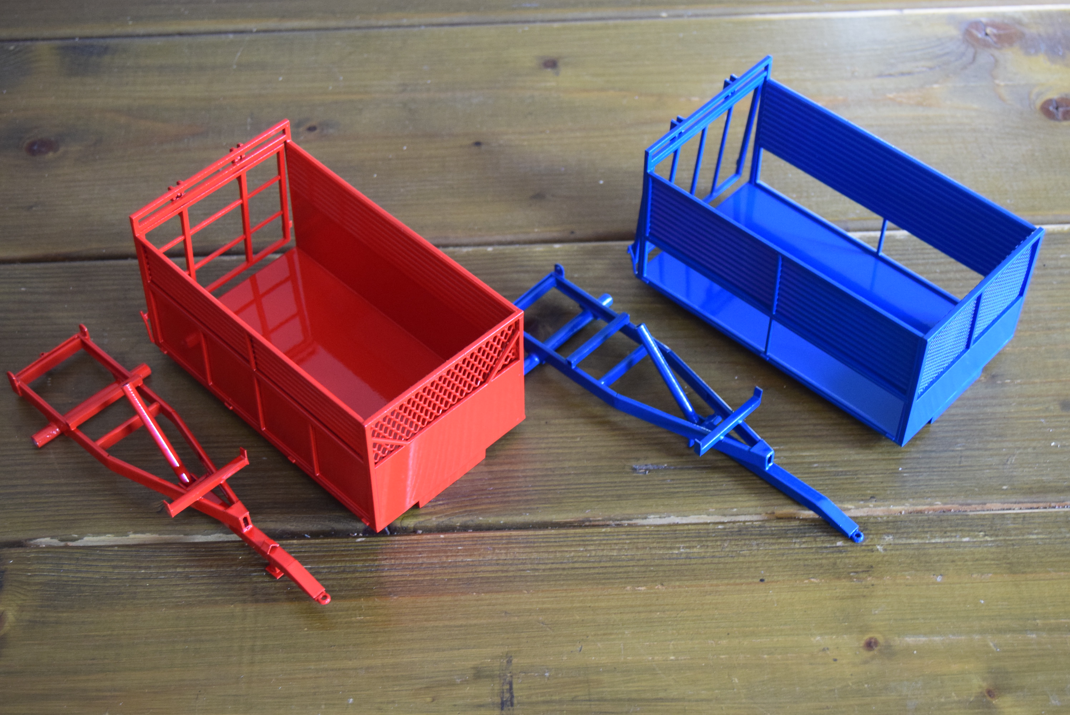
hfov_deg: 31.9
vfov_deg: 21.6
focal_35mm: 63
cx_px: 535
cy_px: 358
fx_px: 1874
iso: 1600
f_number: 5
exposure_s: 1/50
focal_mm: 42
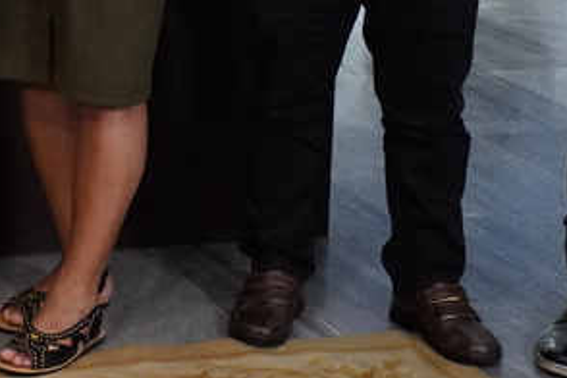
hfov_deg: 15.2
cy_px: -102
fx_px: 1906
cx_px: -370
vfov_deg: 11.1
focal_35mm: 121
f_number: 6.3
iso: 5000
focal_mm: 22
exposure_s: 1/160
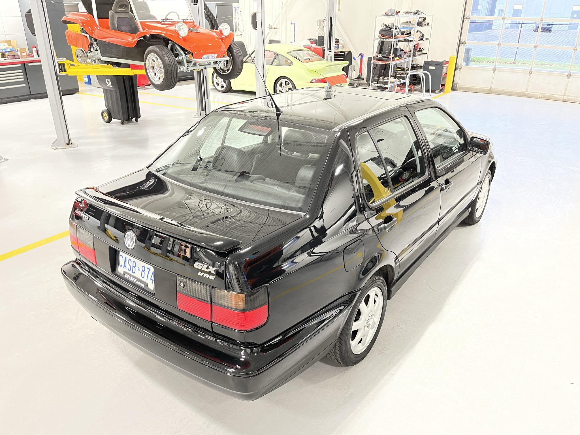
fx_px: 436
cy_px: 218
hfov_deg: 67.3
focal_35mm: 26
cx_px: 290
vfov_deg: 53.1
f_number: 1.6
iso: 500
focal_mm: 5.1
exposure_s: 1/58
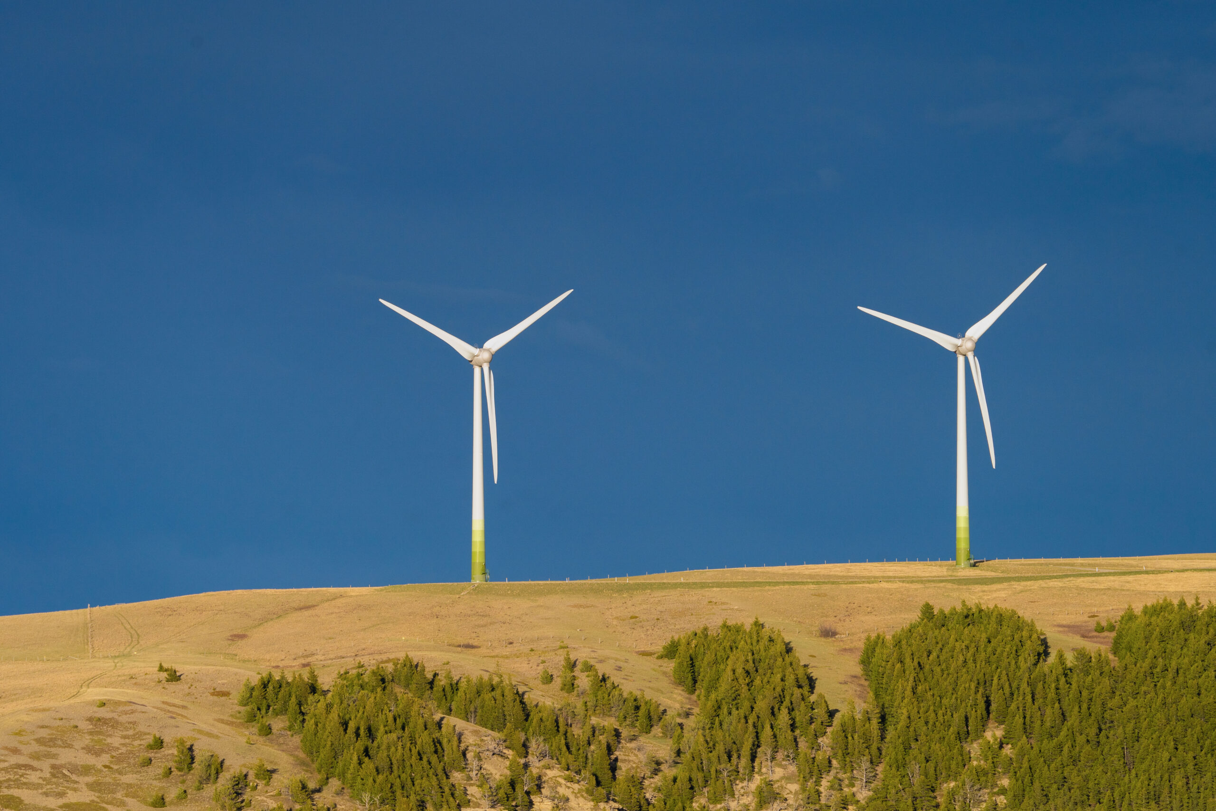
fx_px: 6755
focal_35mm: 200
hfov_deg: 10.3
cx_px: 608
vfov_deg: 6.9
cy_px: 406
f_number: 8
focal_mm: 200
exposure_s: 1/1250
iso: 250
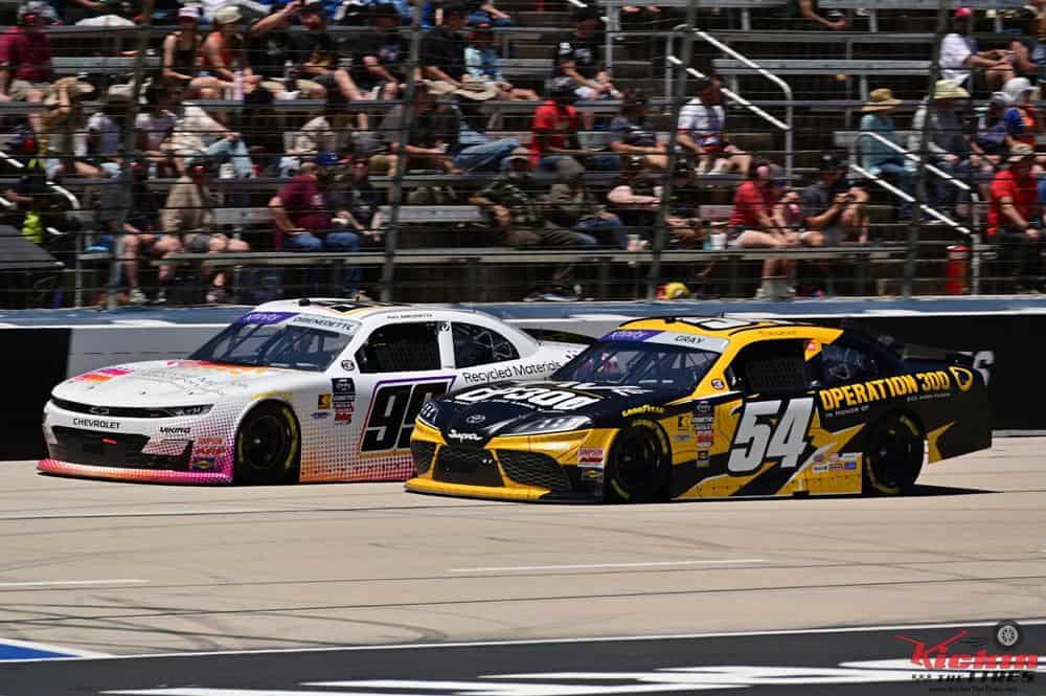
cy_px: 348
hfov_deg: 4.3
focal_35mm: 480
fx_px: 13935
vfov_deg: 2.9
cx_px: 523
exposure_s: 1/1600
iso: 200
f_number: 8
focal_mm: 480
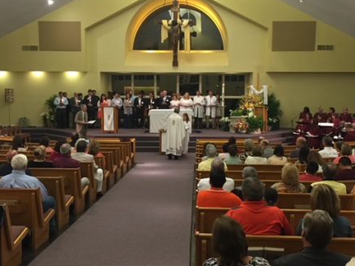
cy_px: 129
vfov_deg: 33.6
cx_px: 182
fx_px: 441
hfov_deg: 43.8
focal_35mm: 43
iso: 125
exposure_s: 1/30
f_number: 2.2
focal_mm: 4.15
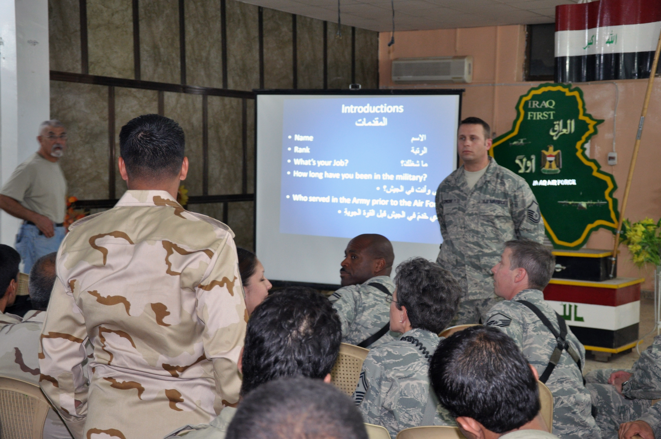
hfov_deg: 31.9
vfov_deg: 21.5
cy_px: 220
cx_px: 330
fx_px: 1155
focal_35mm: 63
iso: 800
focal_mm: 42
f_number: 4.8
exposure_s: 1/30
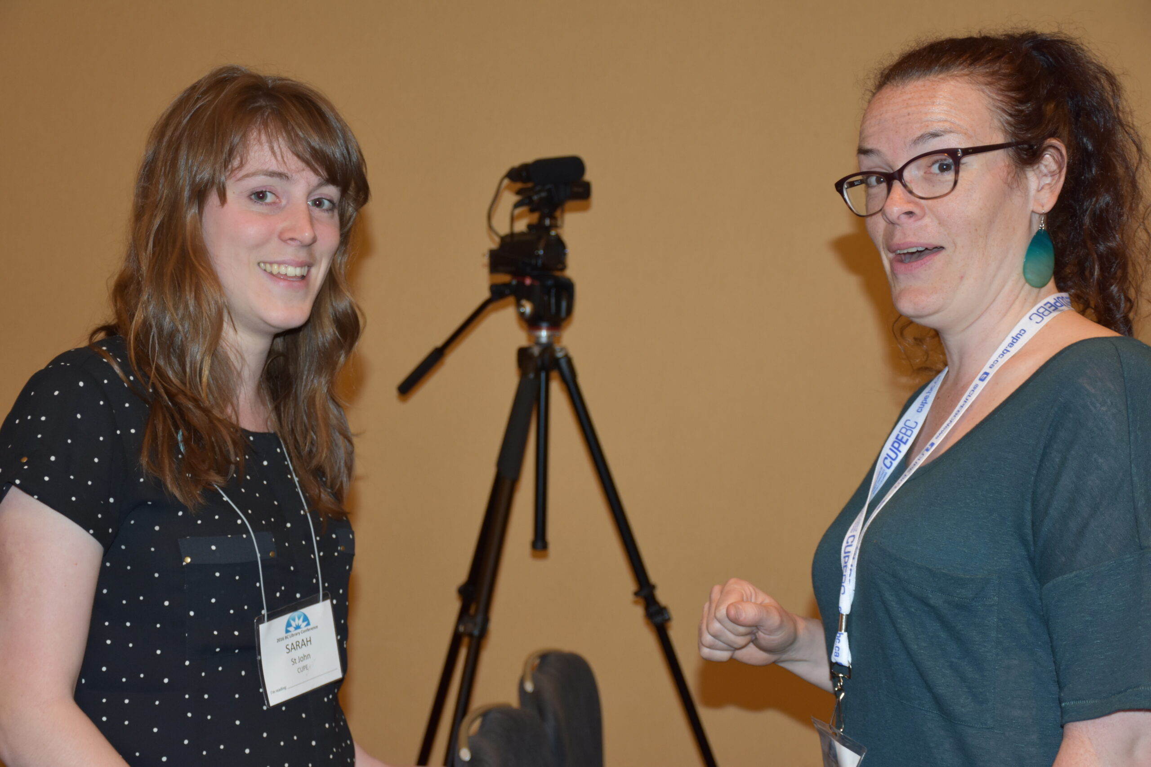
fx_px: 1918
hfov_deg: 33.4
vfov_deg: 22.6
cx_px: 576
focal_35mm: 60
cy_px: 384
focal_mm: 40
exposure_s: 1/60
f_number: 4.5
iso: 640
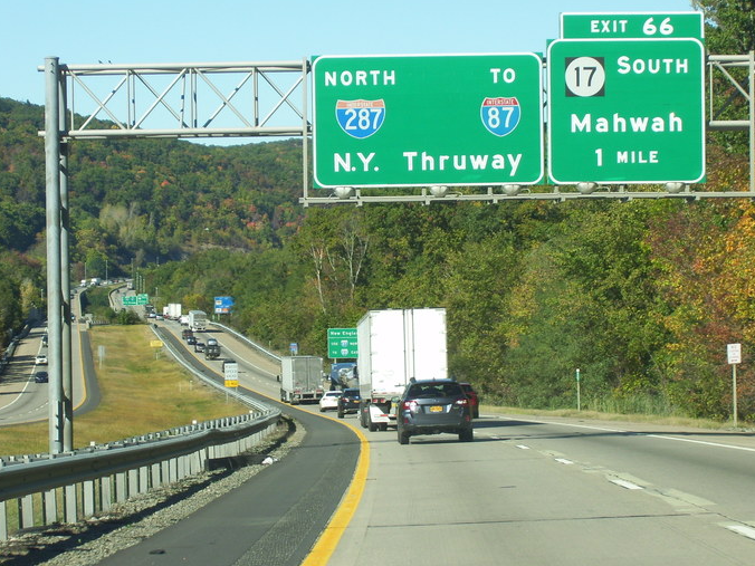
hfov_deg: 15.4
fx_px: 2792
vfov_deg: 11.6
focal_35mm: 128
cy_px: 268
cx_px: 439
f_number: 4.6
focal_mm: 18
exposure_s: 1/400
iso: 80
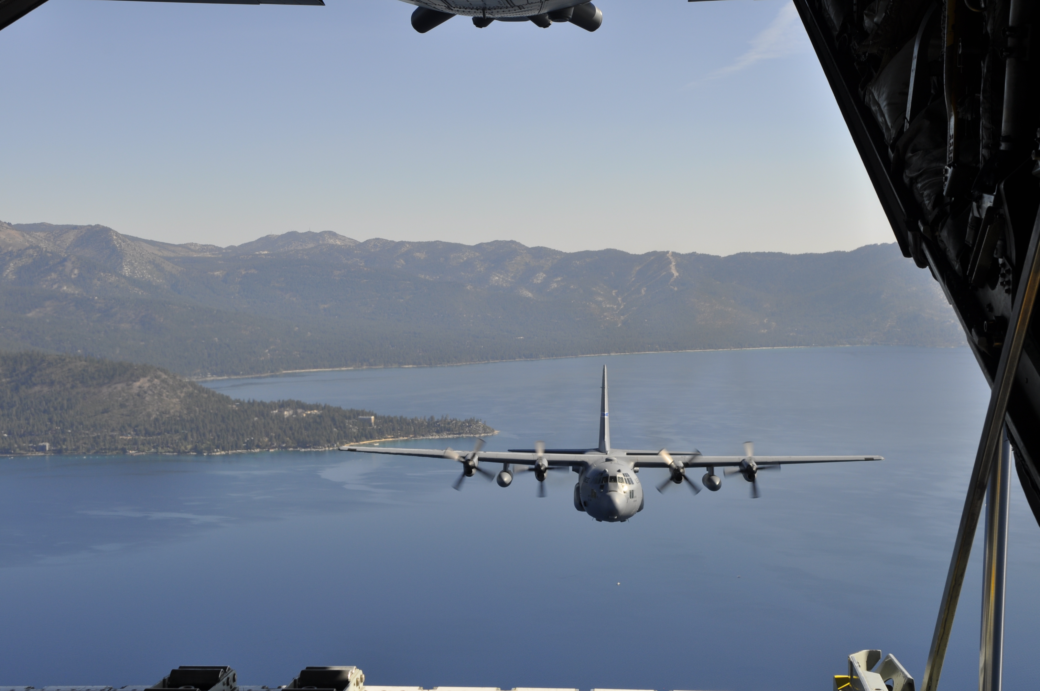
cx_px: 520
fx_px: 1645
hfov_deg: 35.1
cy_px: 346
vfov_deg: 23.7
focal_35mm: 57
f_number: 9
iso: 200
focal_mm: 38
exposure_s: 1/400
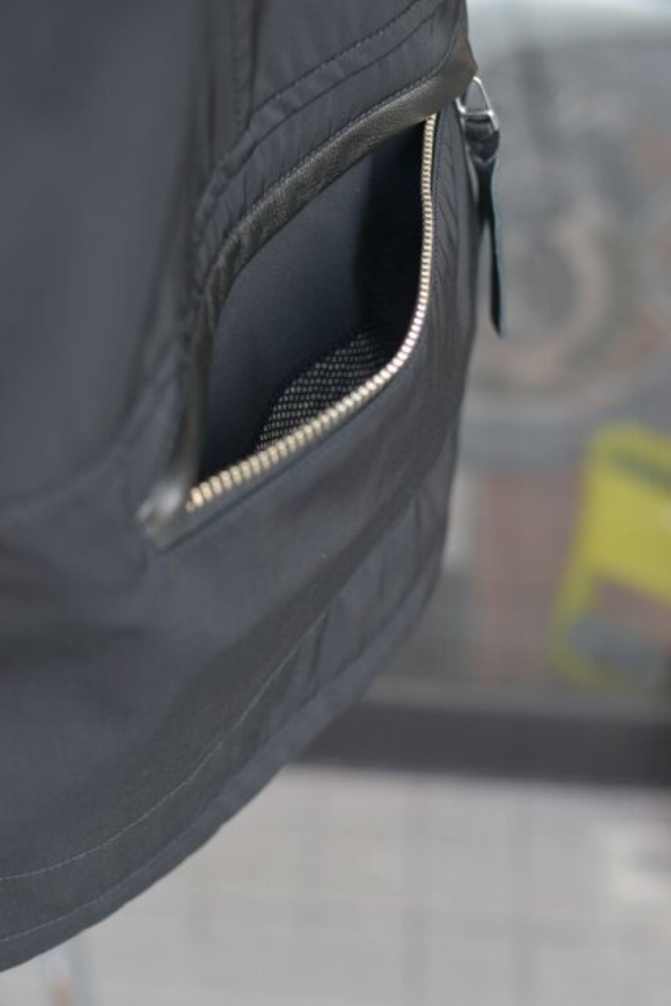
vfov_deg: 37.8
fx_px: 1467
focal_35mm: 52
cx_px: 336
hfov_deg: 25.8
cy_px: 503
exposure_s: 1/50
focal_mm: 35
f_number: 2.8
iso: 100
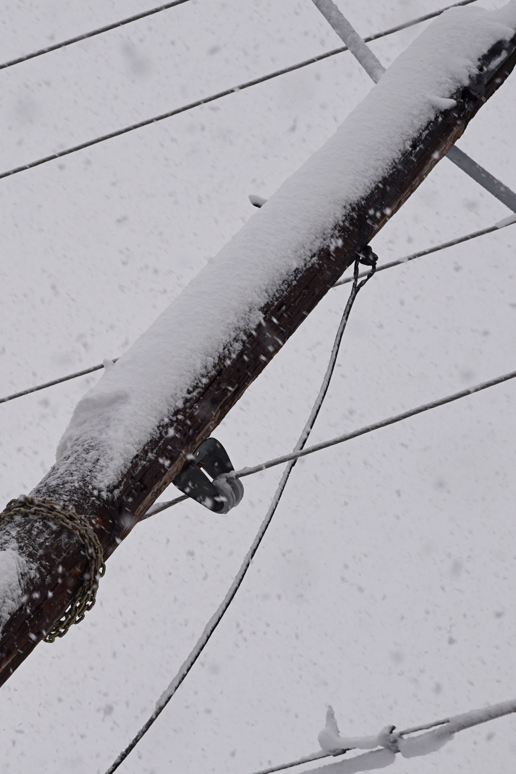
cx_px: 45
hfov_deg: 5.6
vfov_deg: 8.4
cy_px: 418
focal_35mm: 246
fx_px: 5289
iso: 500
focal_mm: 120
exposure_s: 1/250
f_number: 8
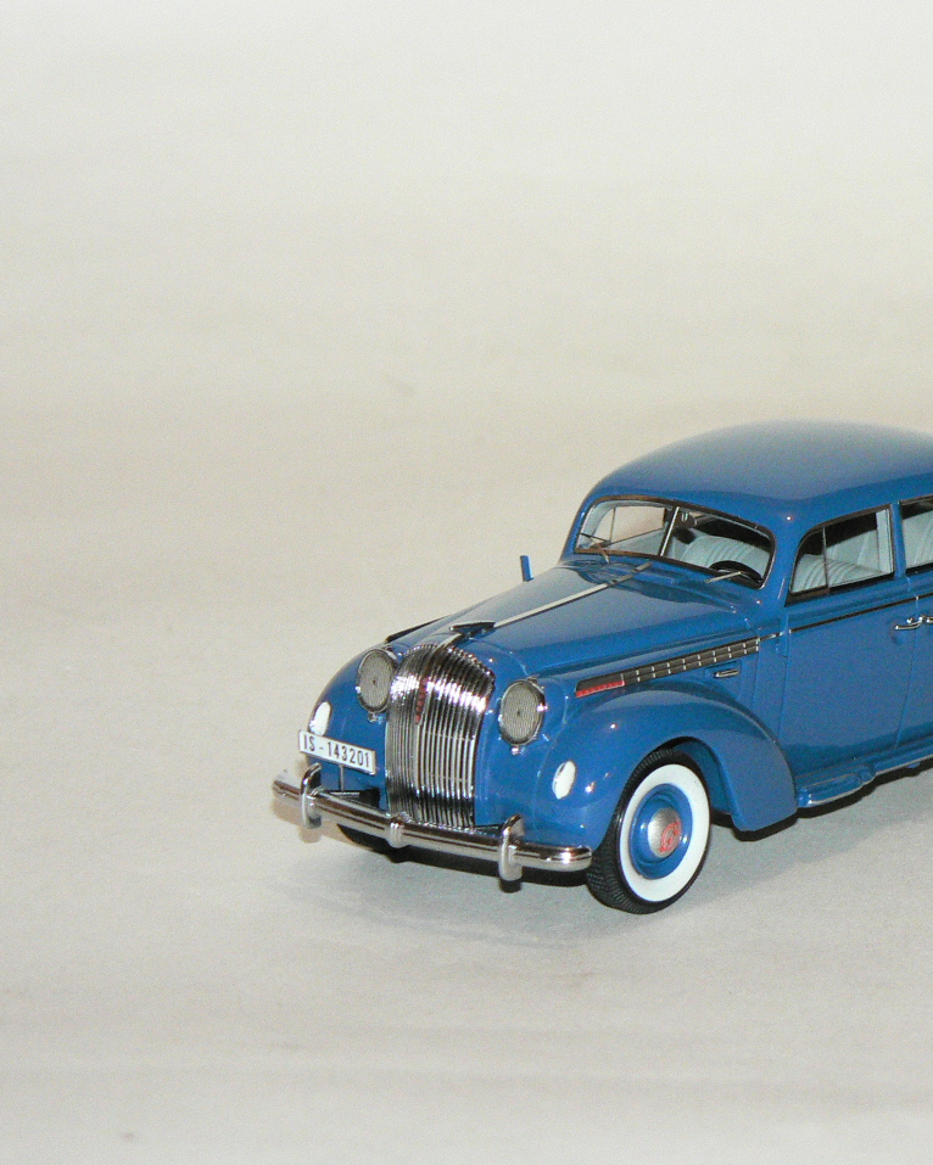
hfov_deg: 7.7
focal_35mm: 201
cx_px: 725
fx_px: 6936
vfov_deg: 9.6
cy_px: 582
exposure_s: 1/60
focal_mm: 25.7
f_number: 3.3
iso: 400
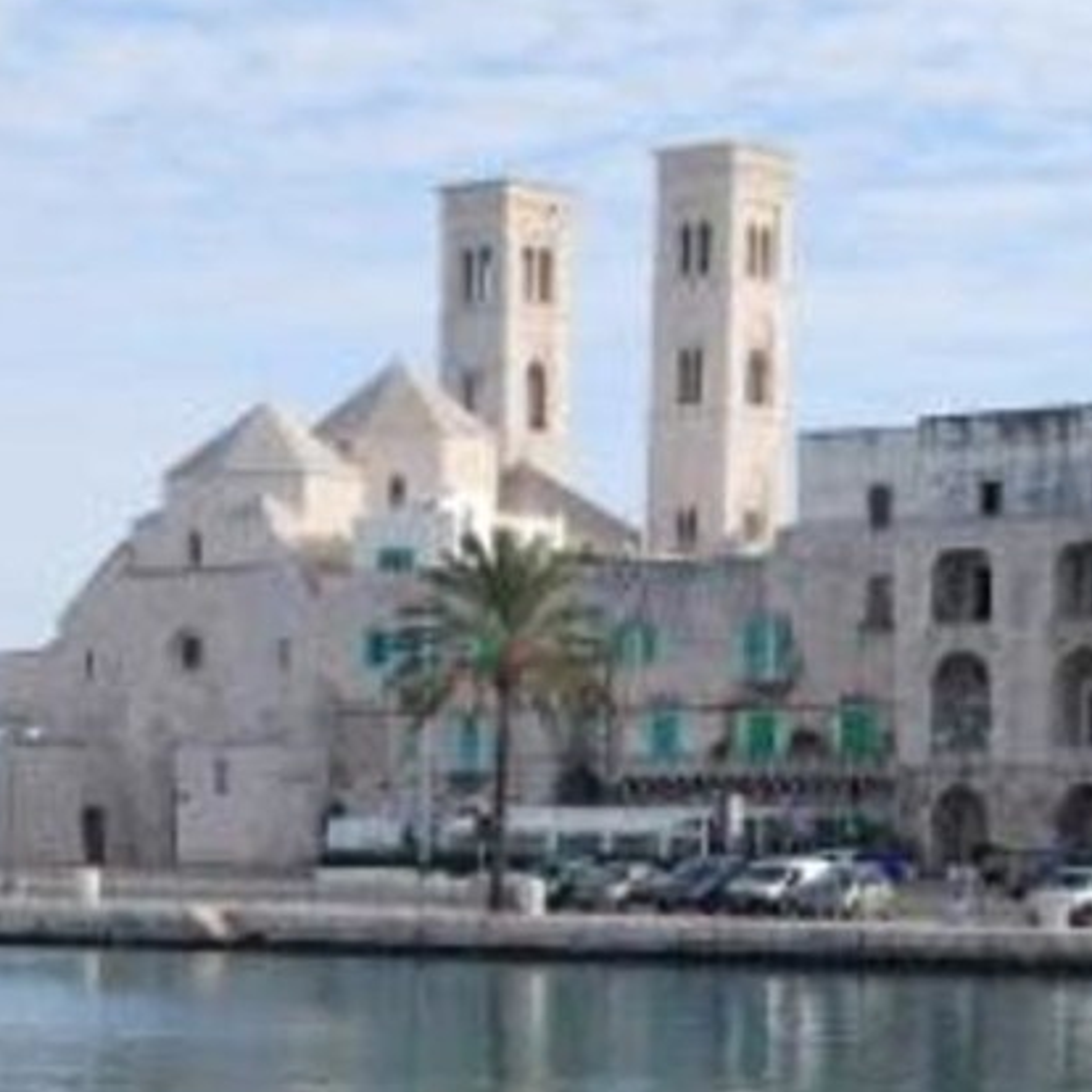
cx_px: 330
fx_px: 4283
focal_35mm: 120
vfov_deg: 14.5
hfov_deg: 14.5
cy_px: 869
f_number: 7.1
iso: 100
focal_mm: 38
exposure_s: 1/200
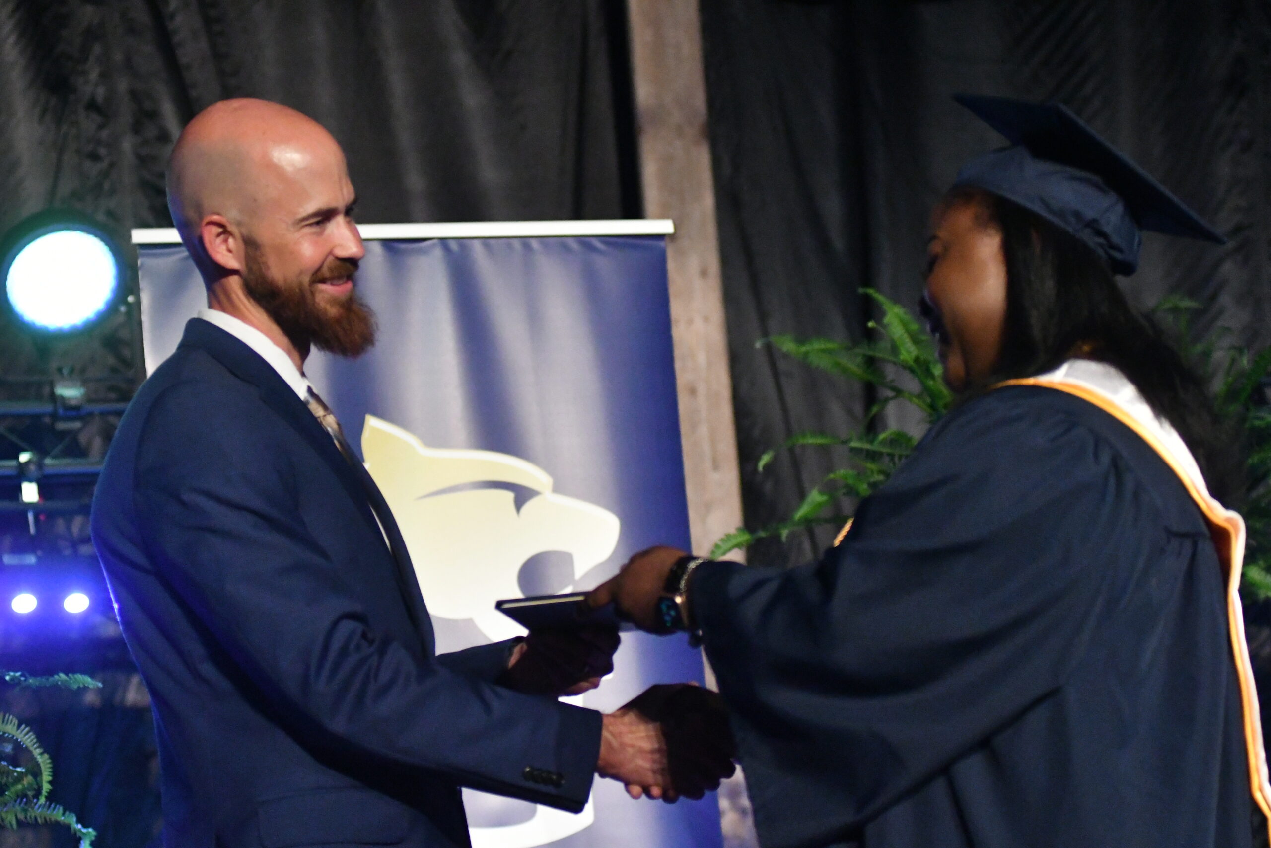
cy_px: 424
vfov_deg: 11.4
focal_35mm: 120
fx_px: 4237
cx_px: 636
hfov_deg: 17.1
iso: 10000
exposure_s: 1/640
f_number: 2.8
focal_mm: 80
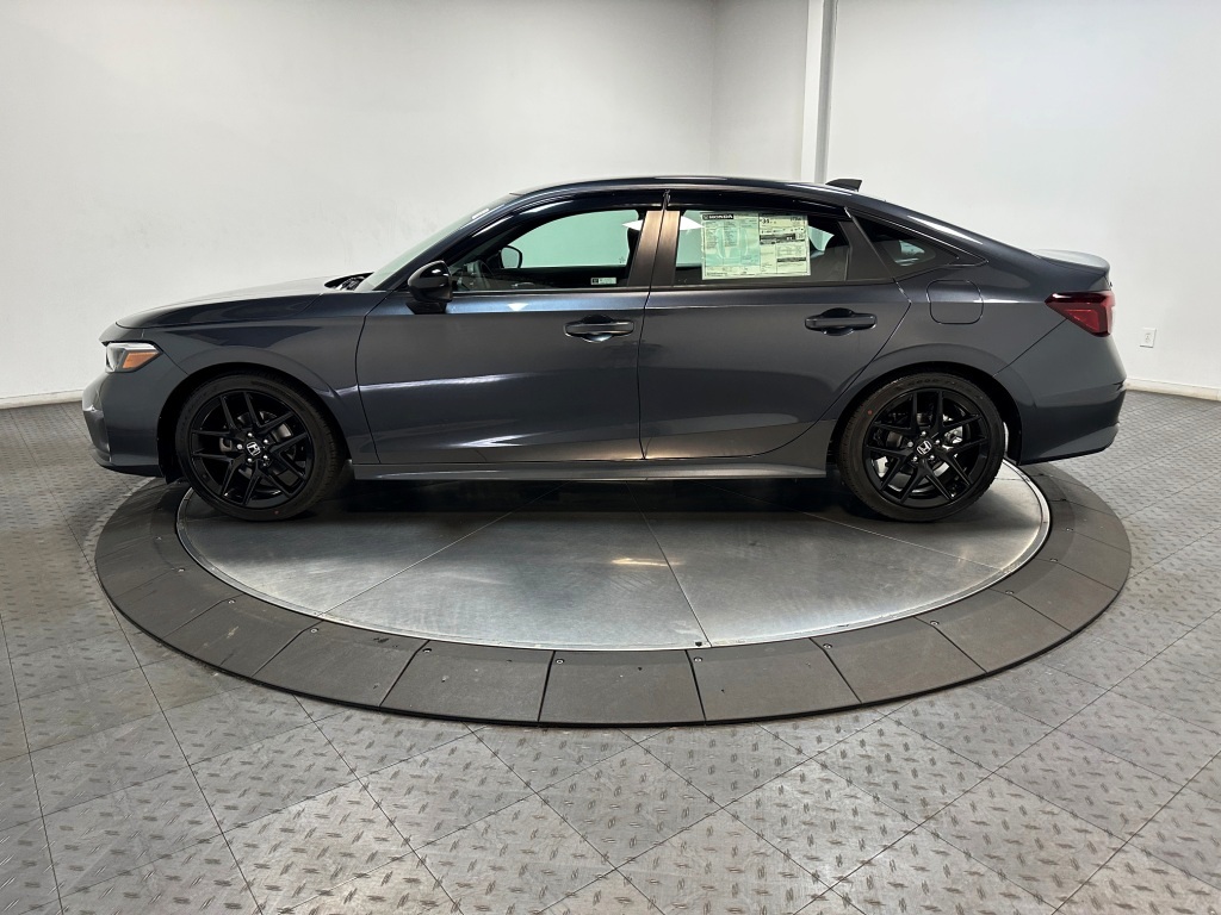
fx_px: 847
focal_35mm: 24
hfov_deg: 71.6
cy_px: 458
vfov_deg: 56.8
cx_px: 610
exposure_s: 1/60
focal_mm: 6.86
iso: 320
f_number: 1.78
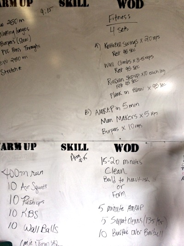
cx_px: 92
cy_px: 123
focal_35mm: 30
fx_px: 213
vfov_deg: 60.0
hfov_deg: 46.8
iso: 64
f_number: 2.2
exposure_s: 1/120
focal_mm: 4.12
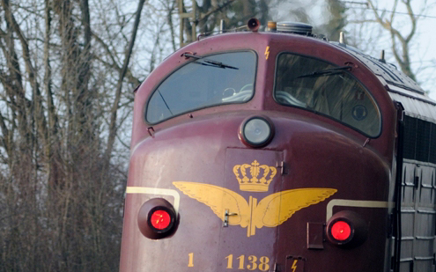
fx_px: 7519
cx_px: 381
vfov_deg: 2.1
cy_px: 157
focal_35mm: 633
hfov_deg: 3.3
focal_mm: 200
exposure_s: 1/500
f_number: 2.8
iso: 400
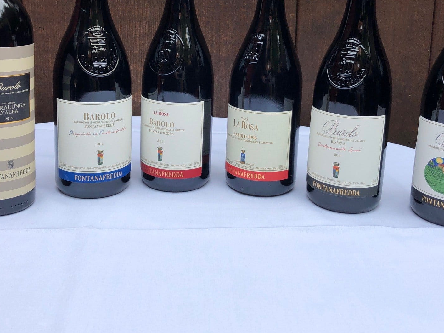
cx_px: 233
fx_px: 513
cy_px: 113
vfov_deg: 35.6
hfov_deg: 46.8
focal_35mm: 40
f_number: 1.8
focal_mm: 3.99
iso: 20
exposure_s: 1/350
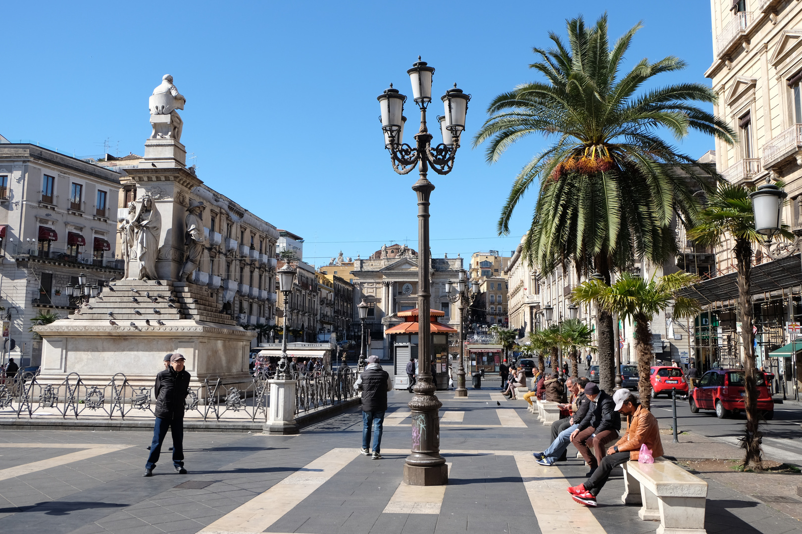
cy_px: 267
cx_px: 401
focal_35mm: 32
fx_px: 713
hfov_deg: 58.7
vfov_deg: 41.1
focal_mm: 21.1
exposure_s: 1/350
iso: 200
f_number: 6.4
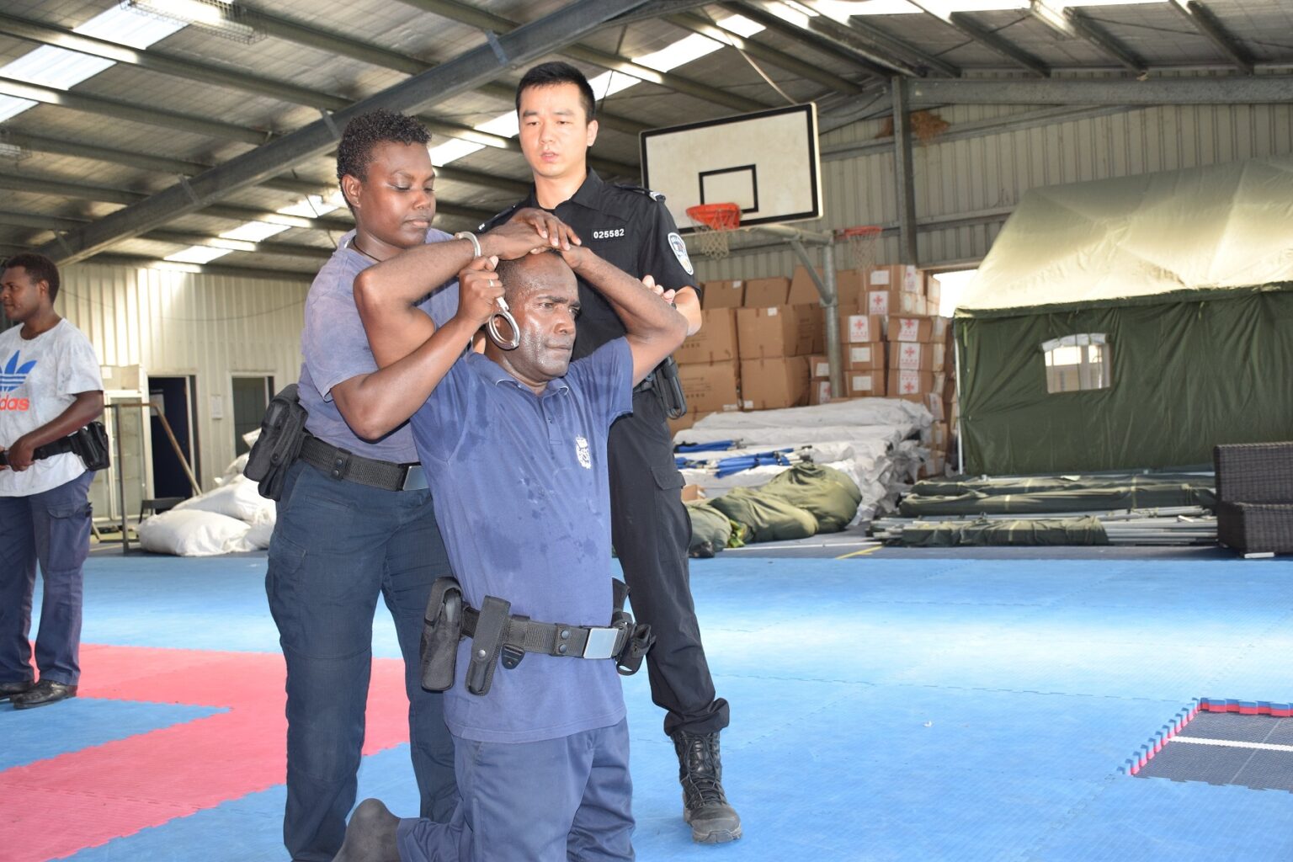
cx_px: 646
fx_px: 1401
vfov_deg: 34.2
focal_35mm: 39
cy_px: 431
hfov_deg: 49.6
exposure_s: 1/125
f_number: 5.6
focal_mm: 26
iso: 560
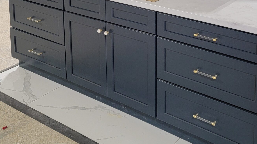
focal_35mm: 53
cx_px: 178
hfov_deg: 38.6
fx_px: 361
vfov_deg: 20.3
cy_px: -54
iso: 200
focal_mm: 6.7
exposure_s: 1/120
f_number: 1.8
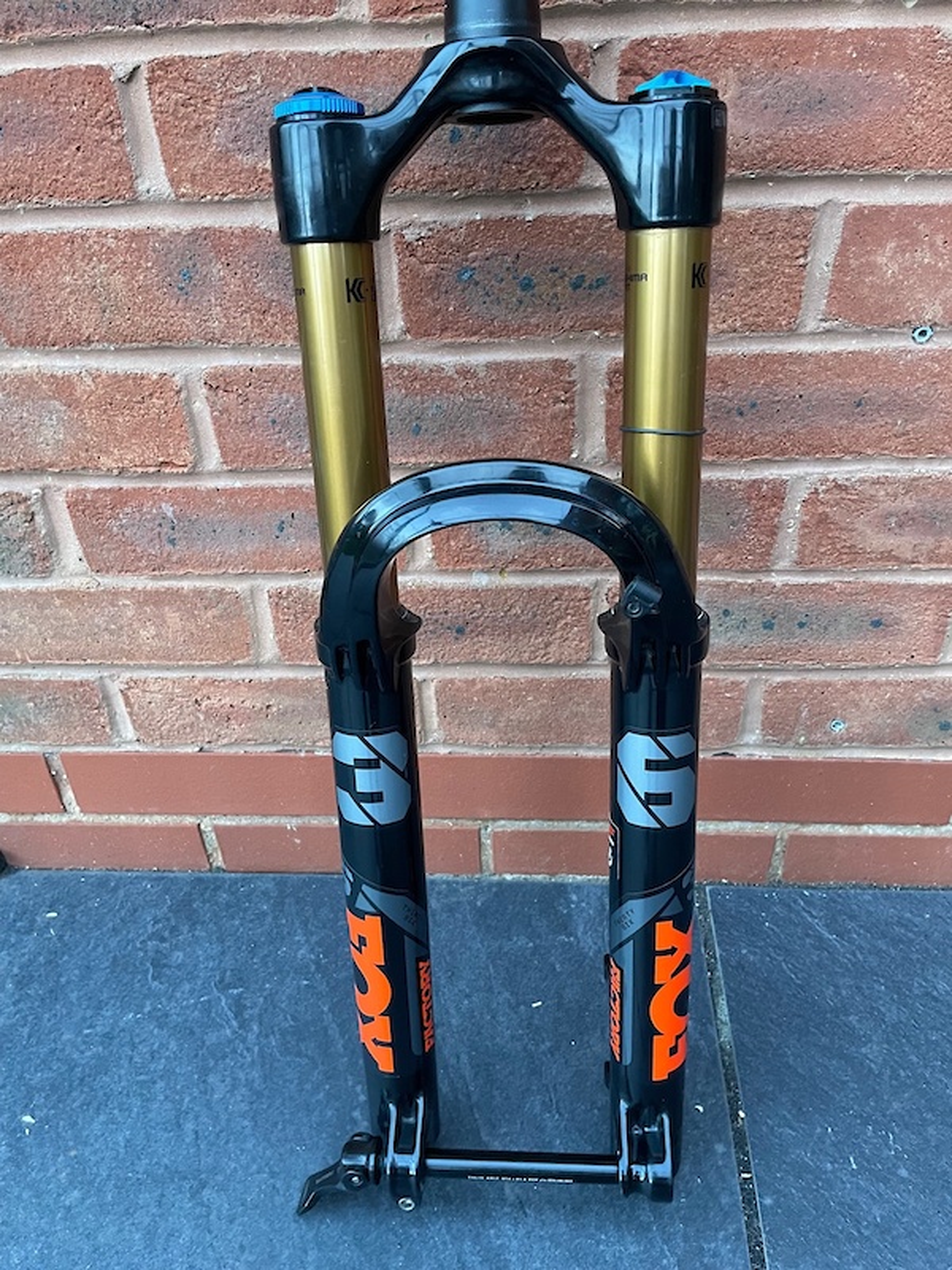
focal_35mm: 26
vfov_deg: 67.3
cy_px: 635
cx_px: 476
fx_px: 953
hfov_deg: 53.1
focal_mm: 4.2
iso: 400
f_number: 1.6
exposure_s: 1/60
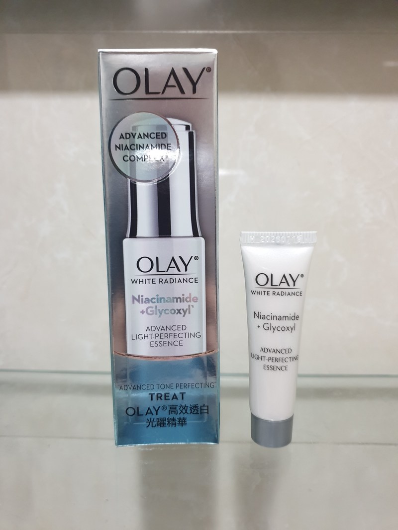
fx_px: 399
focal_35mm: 26
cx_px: 199
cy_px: 265
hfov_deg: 53.1
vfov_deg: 67.3
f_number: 1.5
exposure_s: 1/40
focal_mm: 4.3
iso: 320
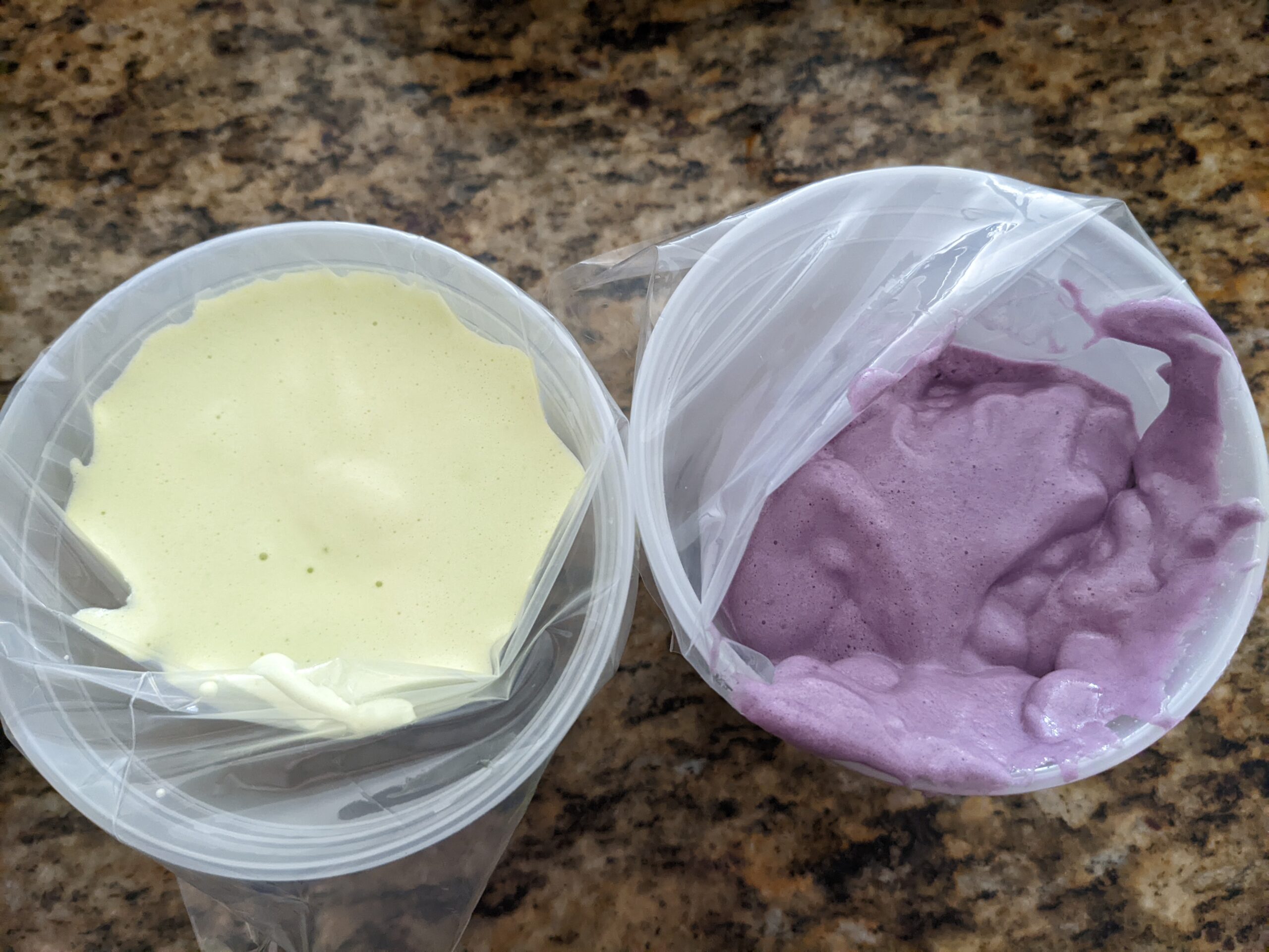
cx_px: 634
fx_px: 990
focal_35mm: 27
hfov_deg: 65.3
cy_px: 476
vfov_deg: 51.4
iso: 497
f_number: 1.73
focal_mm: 4.38
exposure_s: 1/42.5
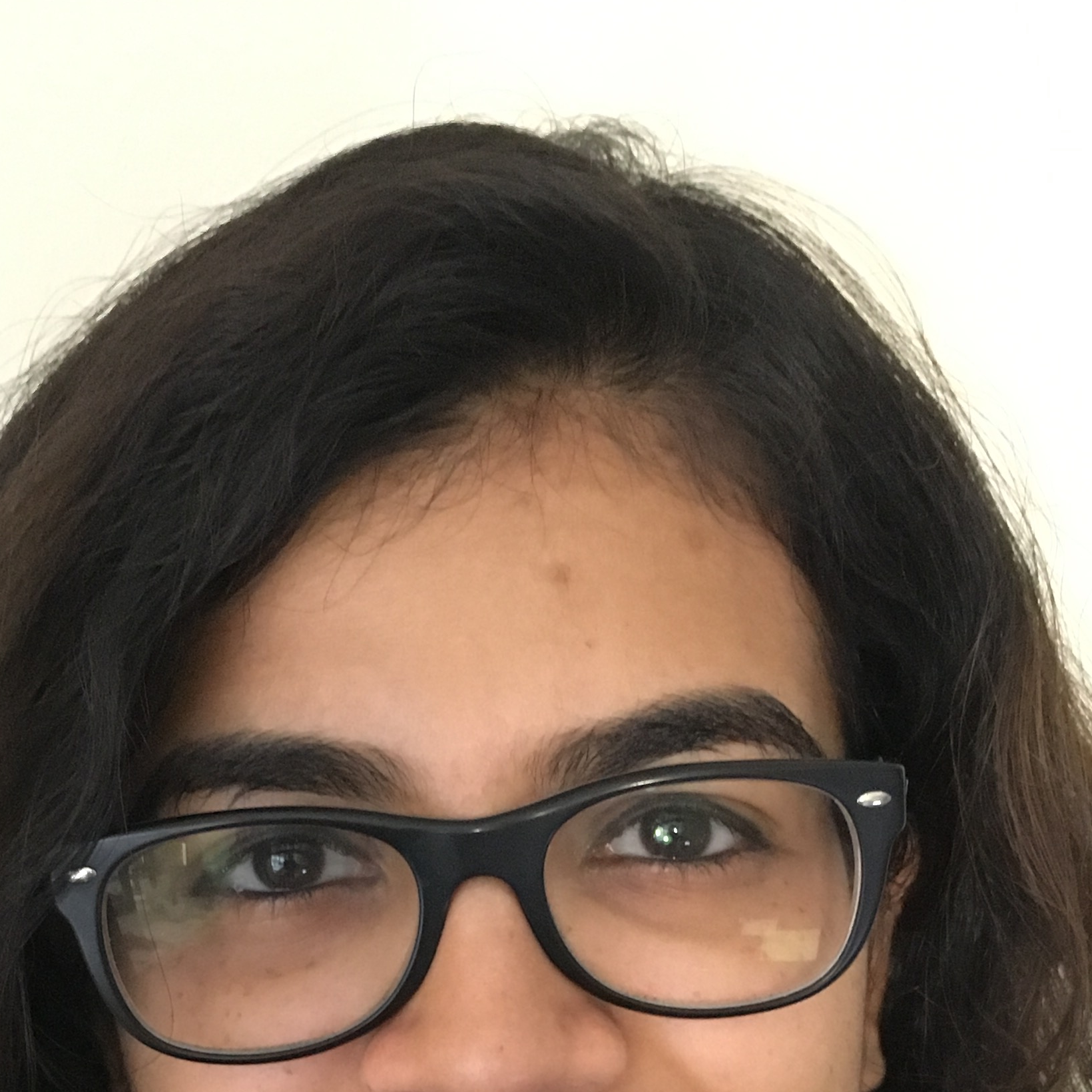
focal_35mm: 63
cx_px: 501
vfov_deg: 25.9
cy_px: 1099
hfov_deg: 27.3
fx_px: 2248
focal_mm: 4.15
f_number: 2.2
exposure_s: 1/15
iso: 320
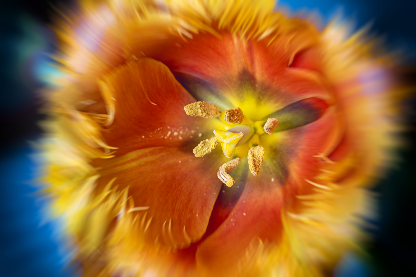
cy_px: 138
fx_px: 1387
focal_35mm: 120
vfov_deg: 11.4
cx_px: 208
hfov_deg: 17.1
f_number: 5.6
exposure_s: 1/20
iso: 400
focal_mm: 80
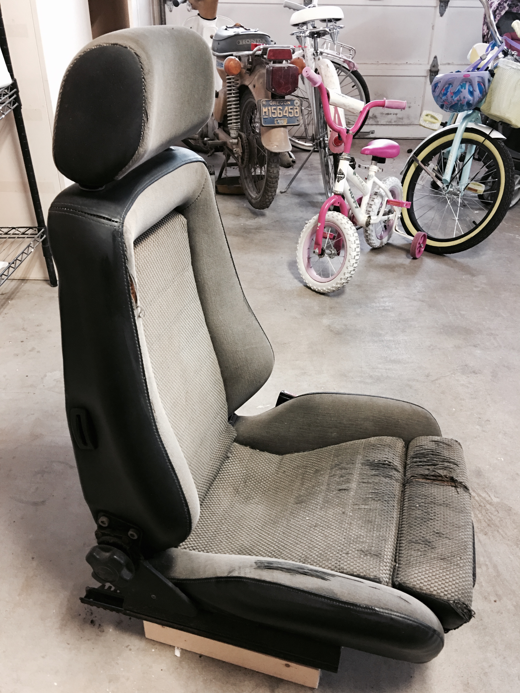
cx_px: 260
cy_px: 346
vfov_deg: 61.7
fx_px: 581
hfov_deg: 48.2
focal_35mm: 29
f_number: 2.2
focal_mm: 4.15
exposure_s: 1/4
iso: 50
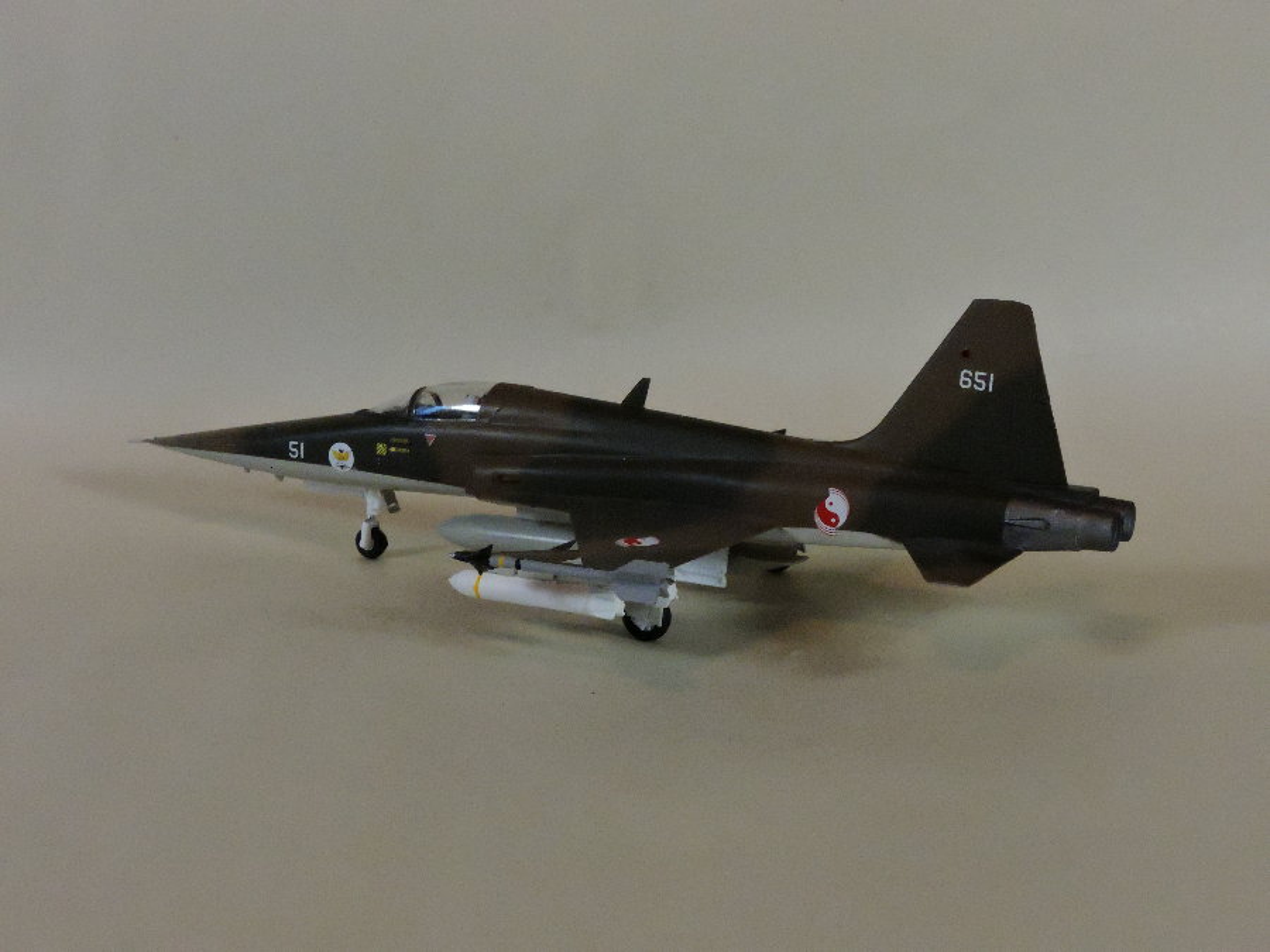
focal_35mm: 80
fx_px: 2935
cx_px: 635
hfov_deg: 24.4
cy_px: 476
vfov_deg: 18.4
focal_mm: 14.3
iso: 1600
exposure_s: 1/250
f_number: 6.3
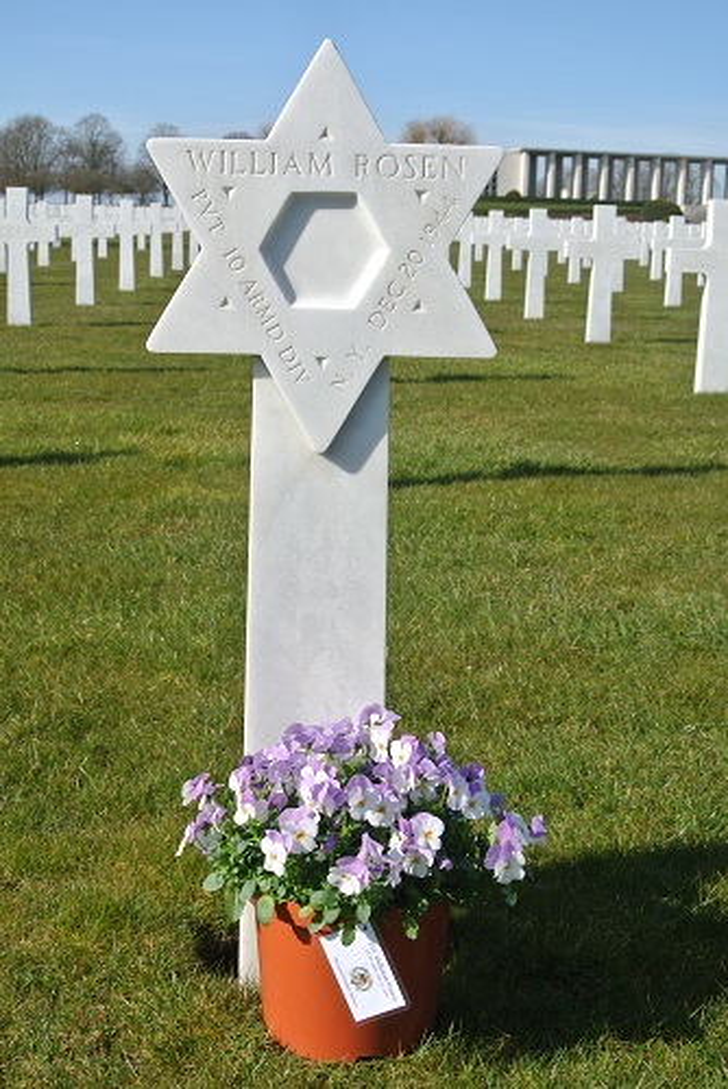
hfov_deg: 27.6
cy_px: 544
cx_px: 364
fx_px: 1484
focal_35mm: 49
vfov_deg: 40.3
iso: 100
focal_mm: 18.2
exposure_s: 1/500
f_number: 5.6
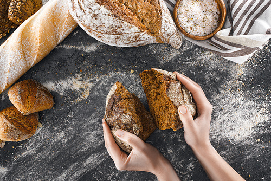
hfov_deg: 39.6
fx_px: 377
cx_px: 136
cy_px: 90
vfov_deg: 27.0
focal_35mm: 50
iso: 200
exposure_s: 1/200
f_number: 11
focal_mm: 50
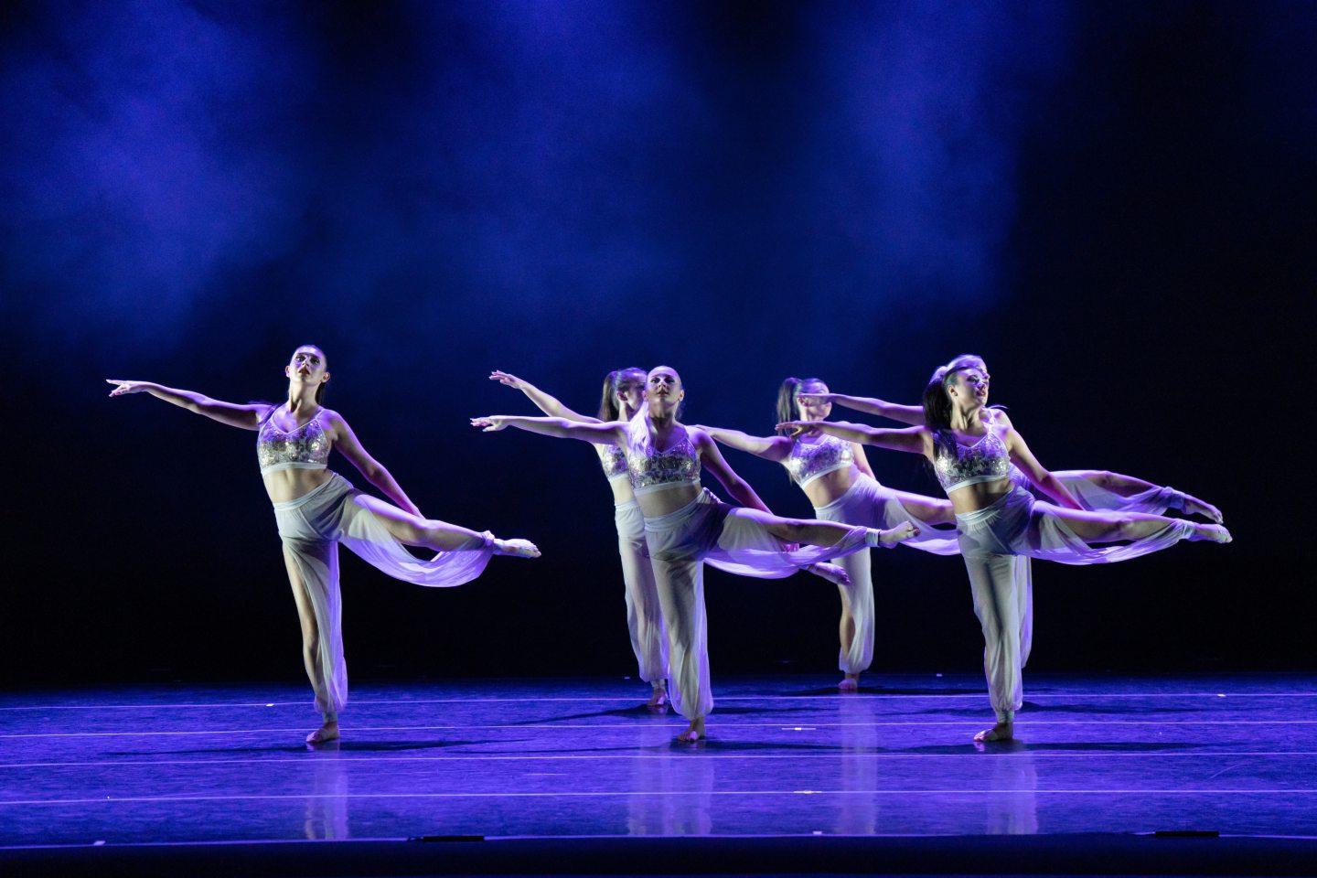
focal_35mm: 96
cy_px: 439
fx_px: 3512
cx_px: 658
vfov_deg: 14.3
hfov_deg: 21.2
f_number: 3.2
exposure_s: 1/320
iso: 4000
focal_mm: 96
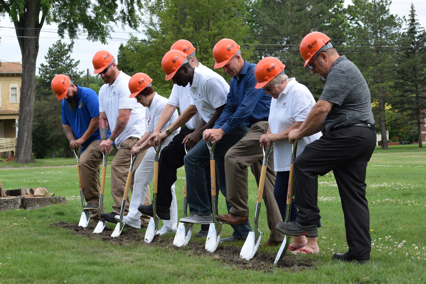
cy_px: 142
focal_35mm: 82
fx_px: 976
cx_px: 213
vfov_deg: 16.6
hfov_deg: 24.6
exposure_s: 1/250
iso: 250
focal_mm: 55
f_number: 8
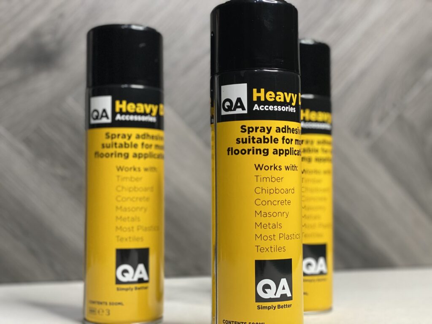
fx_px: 649
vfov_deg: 28.0
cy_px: 162
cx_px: 216
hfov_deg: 36.8
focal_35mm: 52
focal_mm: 6
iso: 160
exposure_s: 1/100
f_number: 2
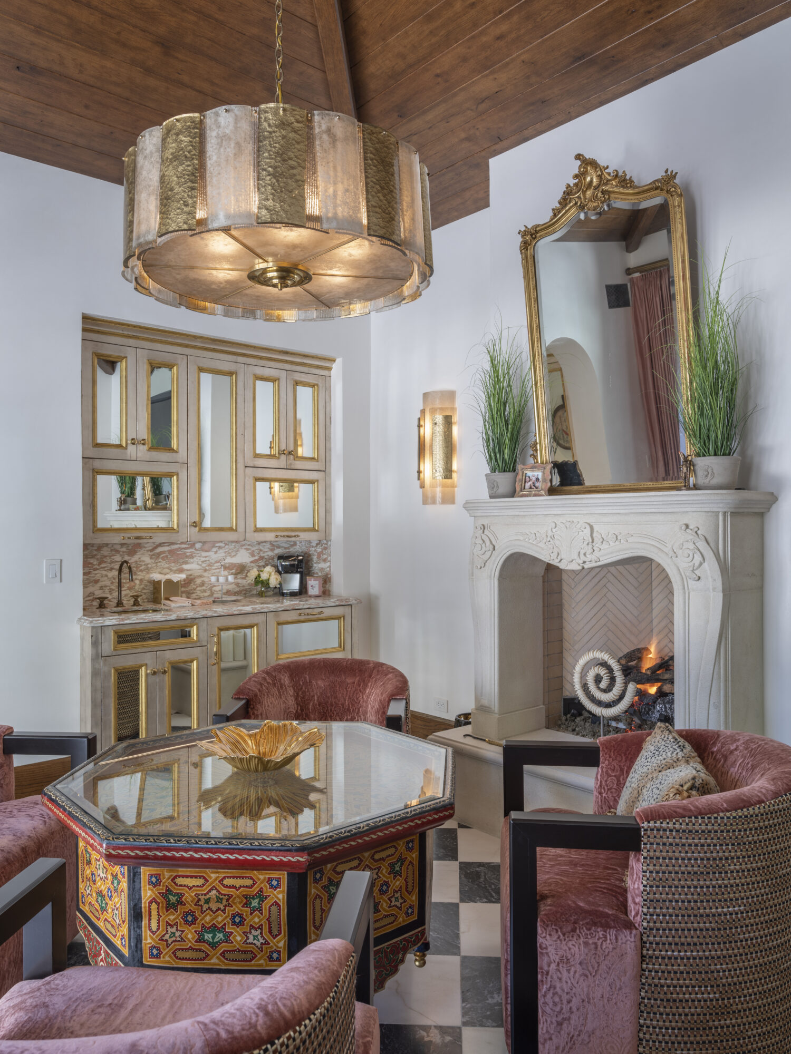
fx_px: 762
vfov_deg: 69.4
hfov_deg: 54.9
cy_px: 527
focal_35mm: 25
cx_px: 396
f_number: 14
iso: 100
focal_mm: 32
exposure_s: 2
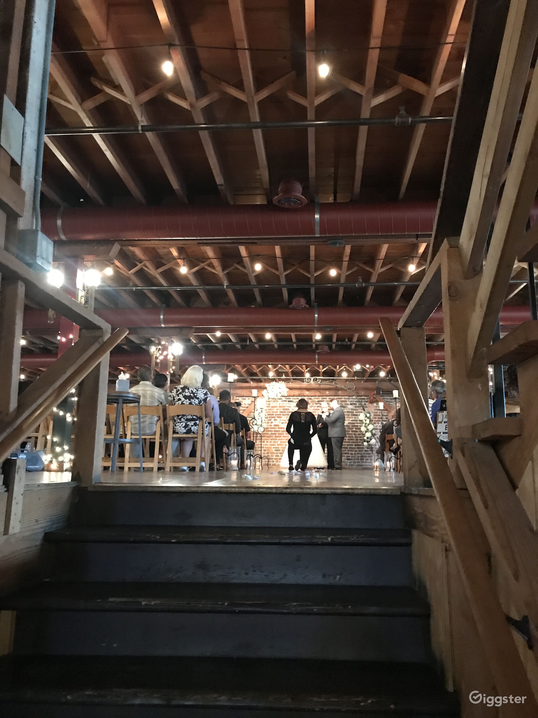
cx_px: 269
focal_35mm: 28
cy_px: 359
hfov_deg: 49.7
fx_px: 580
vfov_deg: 63.4
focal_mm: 3.99
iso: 100
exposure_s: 1/4
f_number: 1.8
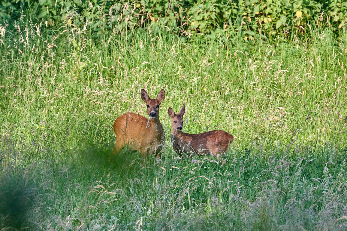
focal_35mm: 800
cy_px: 116
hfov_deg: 2.6
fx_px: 7711
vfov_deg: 1.7
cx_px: 174
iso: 800
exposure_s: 1/800
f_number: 11
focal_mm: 800
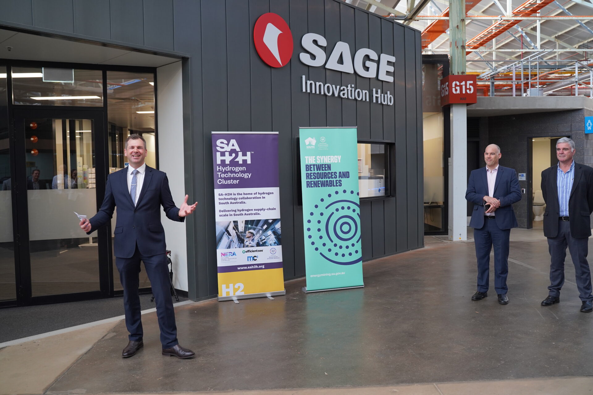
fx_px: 511
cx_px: 296
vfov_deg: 42.3
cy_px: 198
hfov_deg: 60.3
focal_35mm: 31
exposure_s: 1/160
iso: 1000
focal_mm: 31
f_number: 4
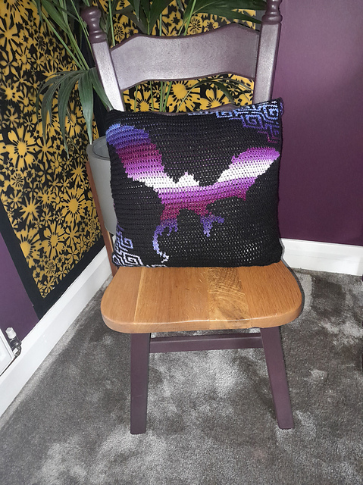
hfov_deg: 51.3
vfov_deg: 65.4
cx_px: 182
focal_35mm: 27
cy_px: 242
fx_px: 378
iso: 640
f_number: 1.8
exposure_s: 1/25
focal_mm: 4
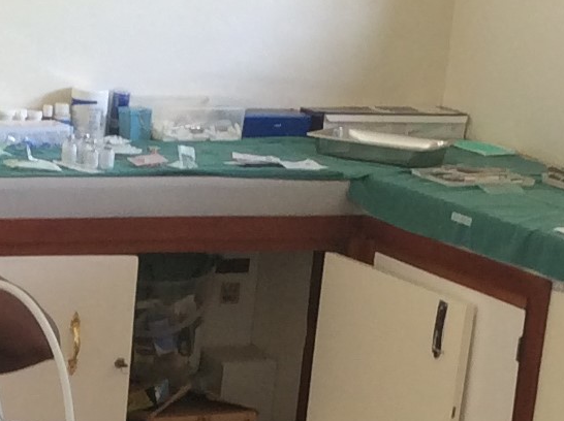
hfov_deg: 21.5
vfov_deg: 16.9
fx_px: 1367
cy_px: 476
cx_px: 688
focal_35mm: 84
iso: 40
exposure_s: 1/25
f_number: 2.4
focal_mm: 3.3
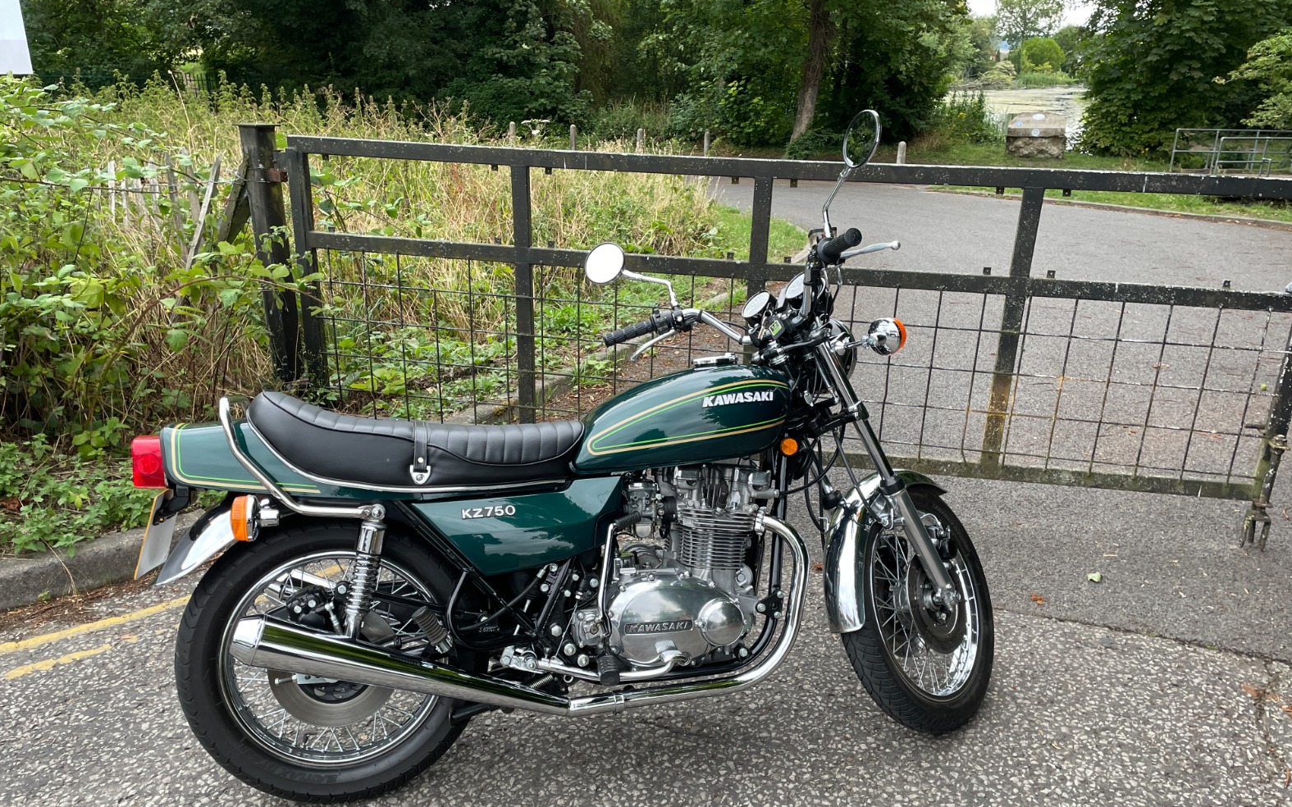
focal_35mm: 28
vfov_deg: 44.4
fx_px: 986
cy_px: 470
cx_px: 644
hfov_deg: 66.5
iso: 80
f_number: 1.6
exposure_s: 1/121
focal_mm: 4.2
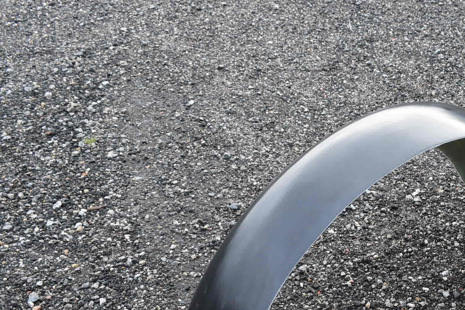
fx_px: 852
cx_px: 429
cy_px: 249
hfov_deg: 29.2
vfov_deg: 20.4
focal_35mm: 66
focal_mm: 23
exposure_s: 1/200
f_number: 7.1
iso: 1250
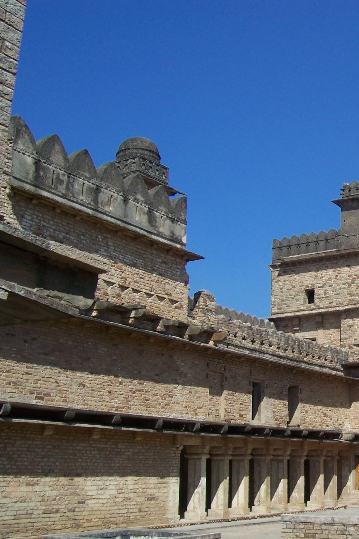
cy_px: 283
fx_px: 748
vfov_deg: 39.6
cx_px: 349
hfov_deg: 25.8
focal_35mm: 50
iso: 80
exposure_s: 1/800
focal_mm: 5.6
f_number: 5.1
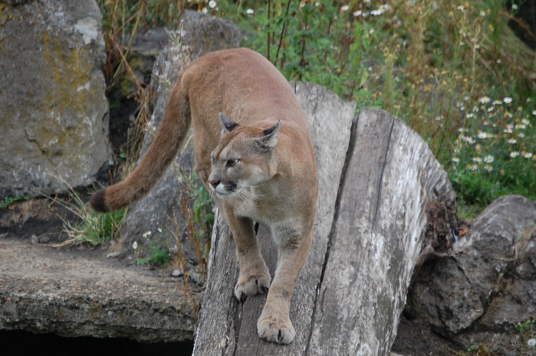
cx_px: 268
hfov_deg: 6.9
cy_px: 178
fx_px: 4463
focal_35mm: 300
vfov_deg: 4.6
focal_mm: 200
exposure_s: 1/500
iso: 560
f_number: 5.6
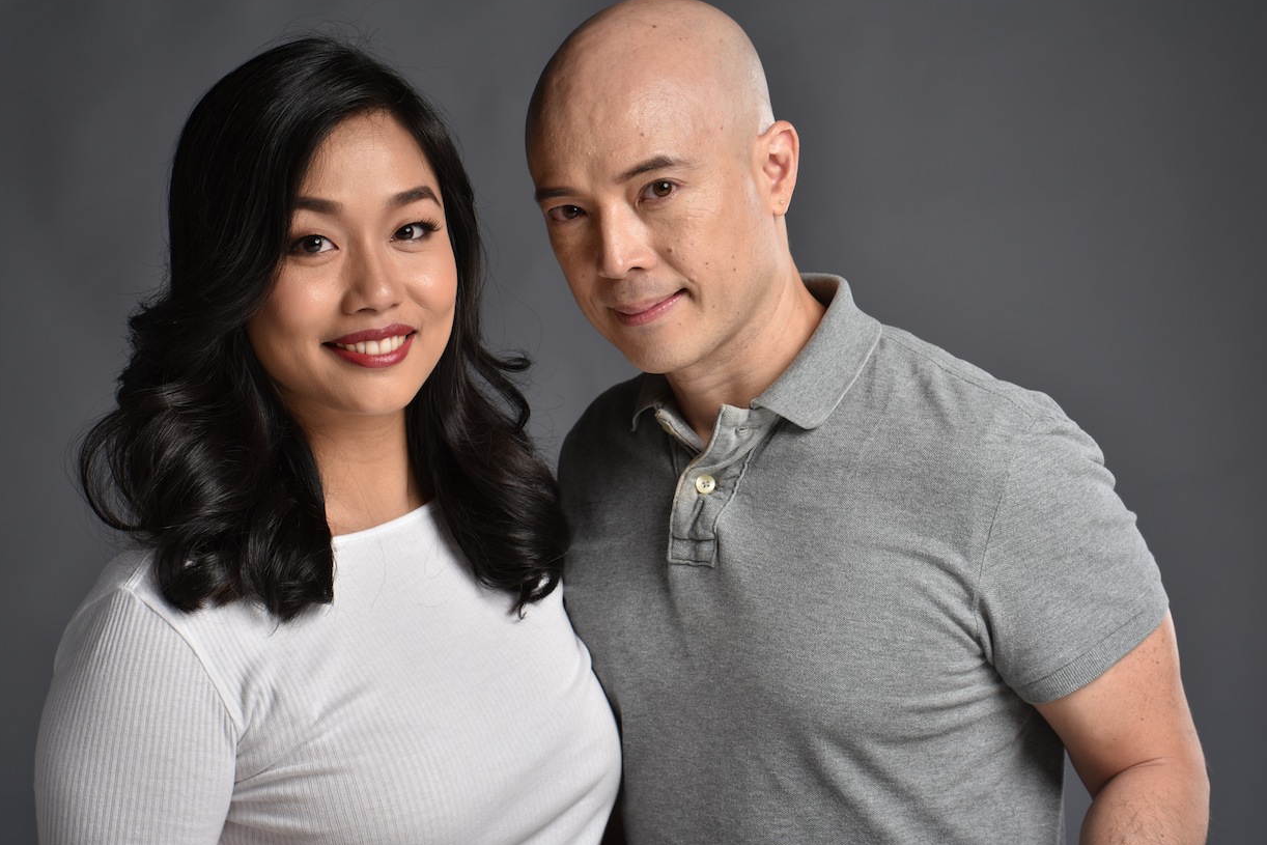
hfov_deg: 22.9
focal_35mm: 89
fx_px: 3132
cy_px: 429
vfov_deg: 15.4
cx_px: 607
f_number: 7.1
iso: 100
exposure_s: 1/160
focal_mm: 85
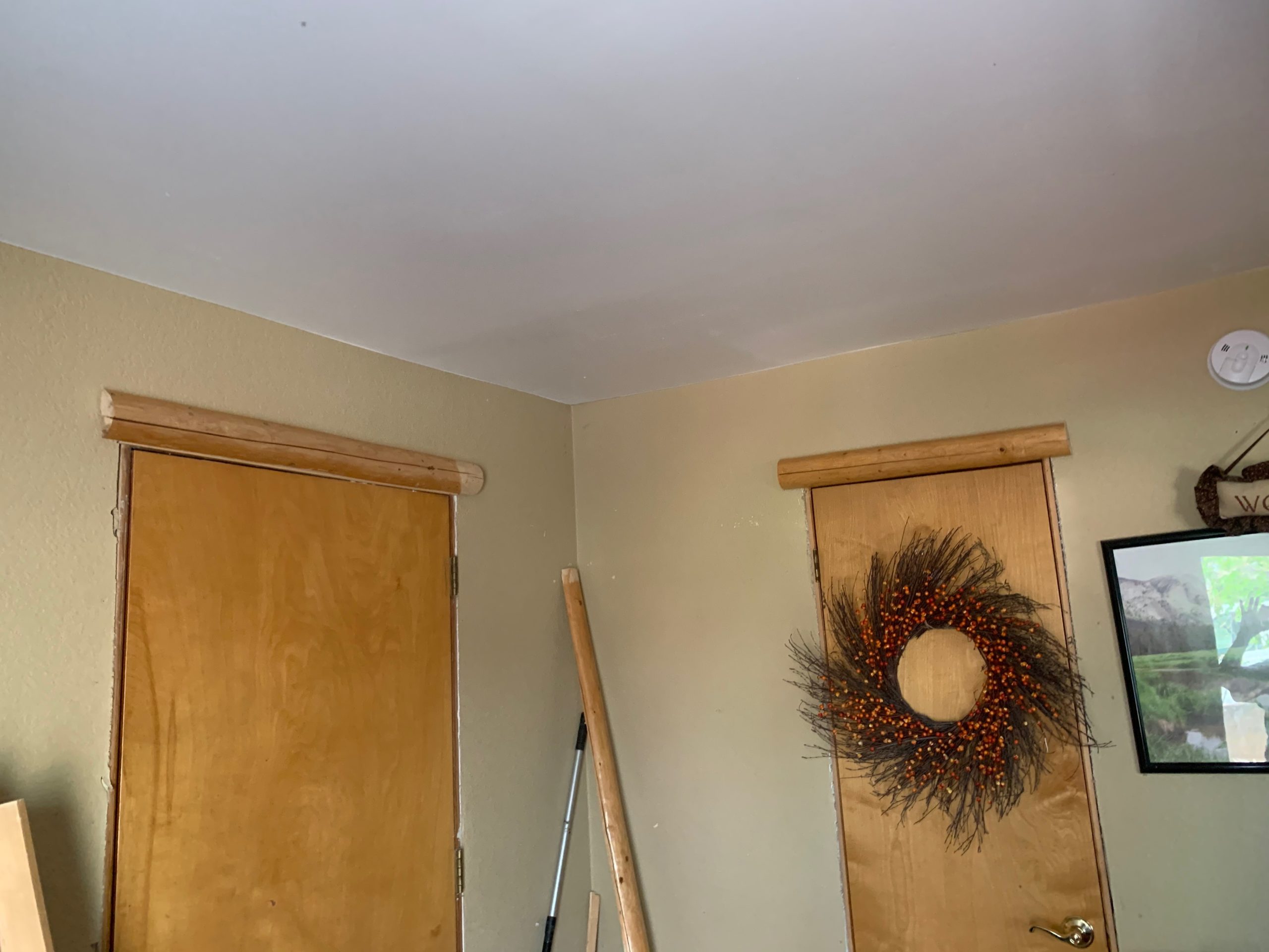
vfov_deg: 53.1
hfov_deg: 67.3
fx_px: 953
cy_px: 476
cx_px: 634
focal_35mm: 26
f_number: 1.8
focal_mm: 4.25
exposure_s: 1/59
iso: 400
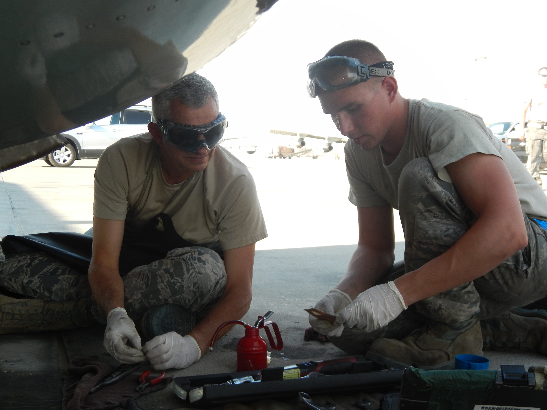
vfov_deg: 29.1
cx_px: 274
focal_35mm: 50
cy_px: 205
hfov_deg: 38.2
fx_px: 790
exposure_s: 1/250
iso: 125
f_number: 4
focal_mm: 8.9
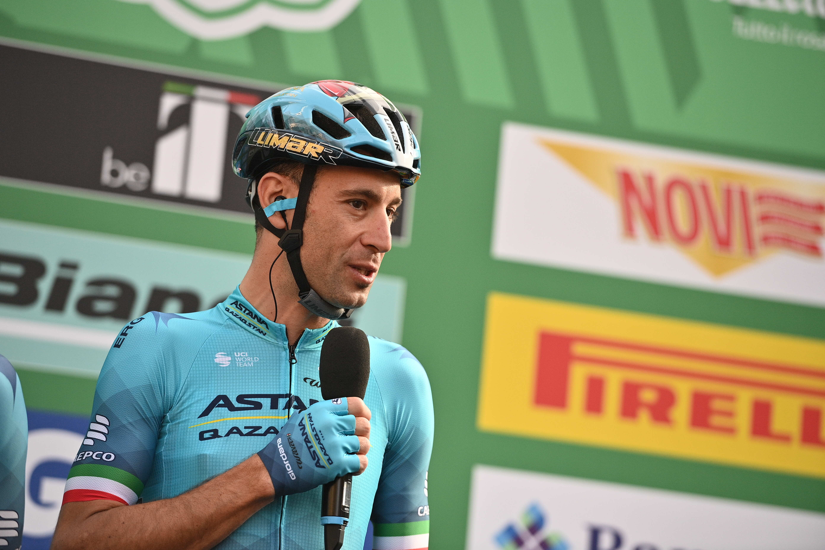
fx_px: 4010
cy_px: 275
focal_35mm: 175
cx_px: 412
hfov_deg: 11.7
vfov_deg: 7.8
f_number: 3.2
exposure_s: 1/2500
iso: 1000
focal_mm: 175
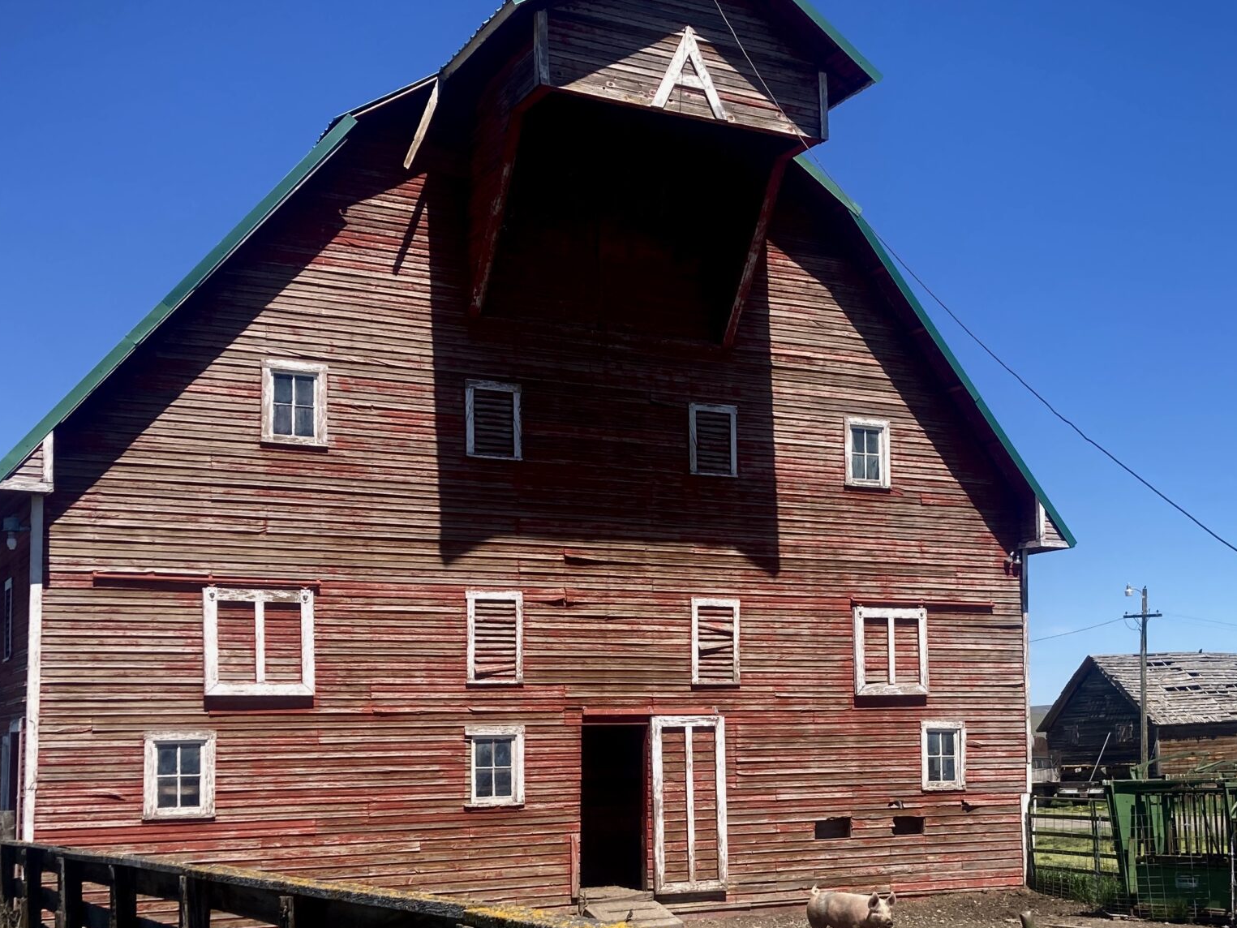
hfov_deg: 40.1
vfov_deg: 30.5
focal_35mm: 47
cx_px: 792
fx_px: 1680
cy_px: 674
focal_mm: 3.99
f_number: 1.8
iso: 20
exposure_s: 1/1600
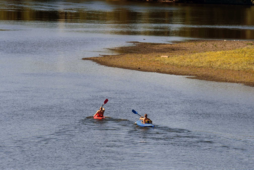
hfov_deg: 6.9
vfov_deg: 4.6
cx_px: 127
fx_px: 2116
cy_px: 85
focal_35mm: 300
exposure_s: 1/640
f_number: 10
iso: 400
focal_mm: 200
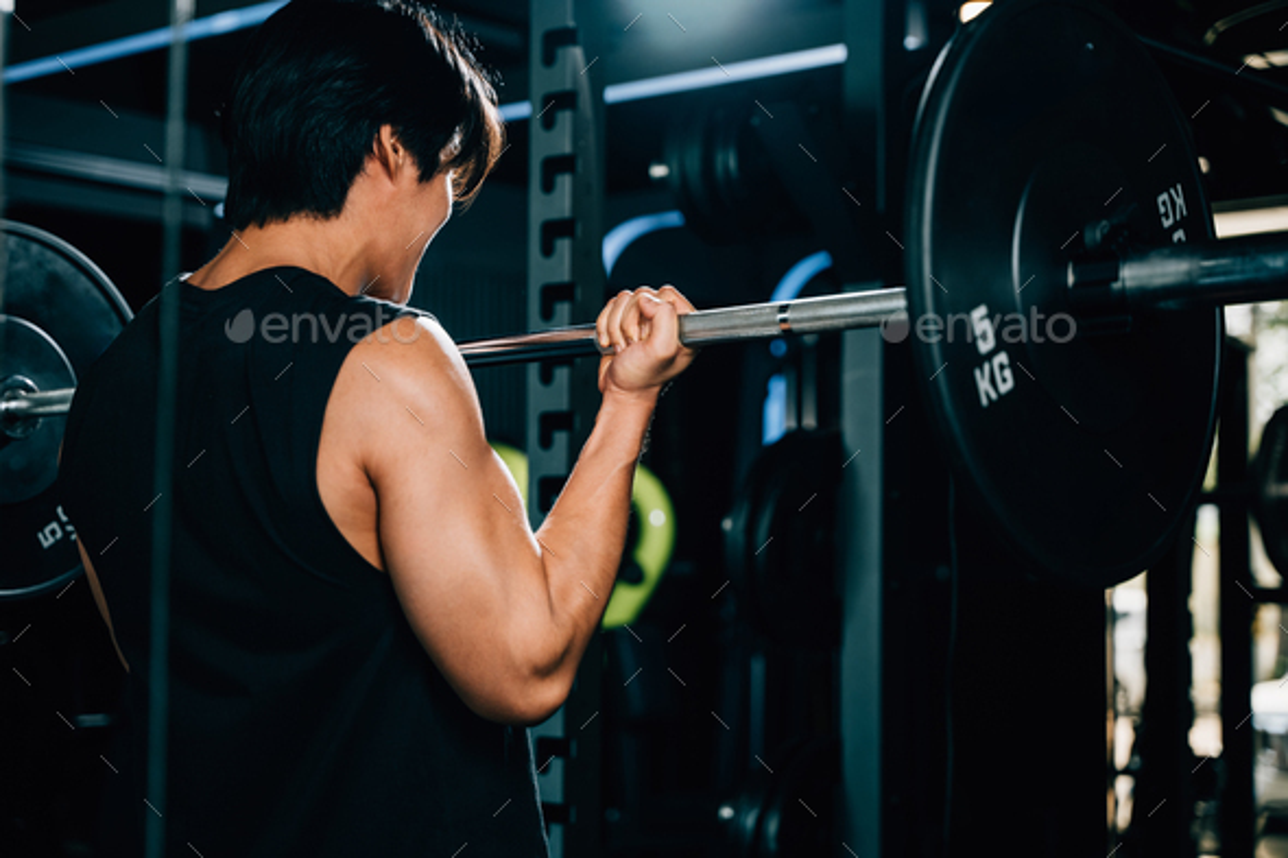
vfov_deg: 22.6
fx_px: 2146
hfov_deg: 33.4
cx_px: 644
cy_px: 429
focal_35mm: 60
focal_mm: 60
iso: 320
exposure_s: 1/500
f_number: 2.8
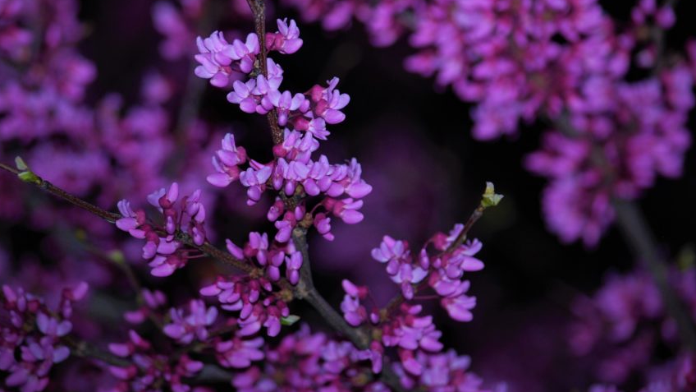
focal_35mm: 209
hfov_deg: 10.3
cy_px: 177
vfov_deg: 5.8
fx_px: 3857
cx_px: 290
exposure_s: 1/60
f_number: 4.8
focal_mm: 110
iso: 200
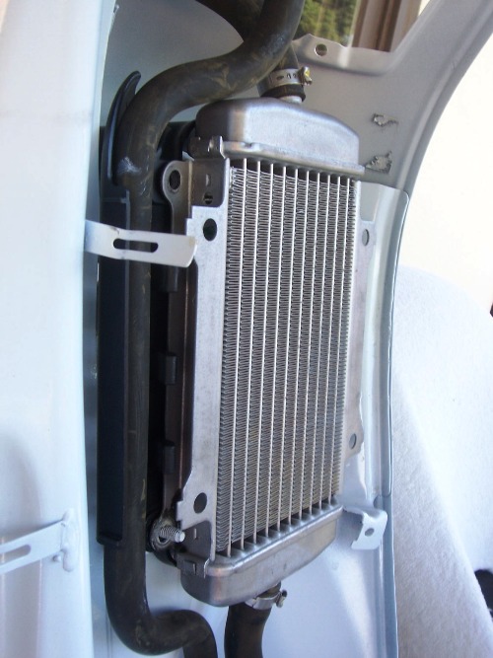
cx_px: 246
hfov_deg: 36.8
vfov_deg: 47.9
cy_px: 329
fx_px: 741
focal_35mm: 39
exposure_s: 1/30
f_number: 3.9
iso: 64
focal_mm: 6.4
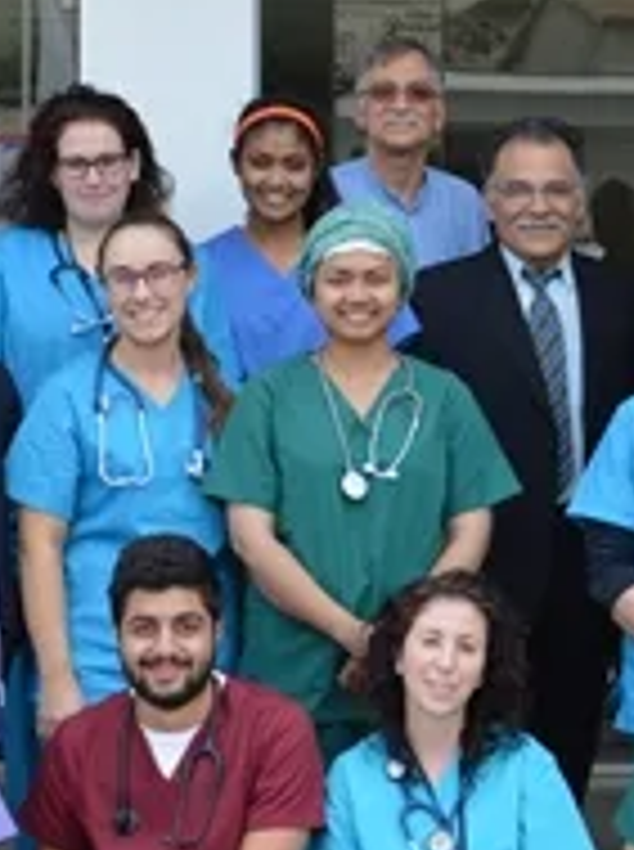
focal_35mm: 137
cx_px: 387
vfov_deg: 14.4
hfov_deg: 10.8
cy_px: 463
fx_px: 3357
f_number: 5.6
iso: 200
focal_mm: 28
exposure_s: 1/125
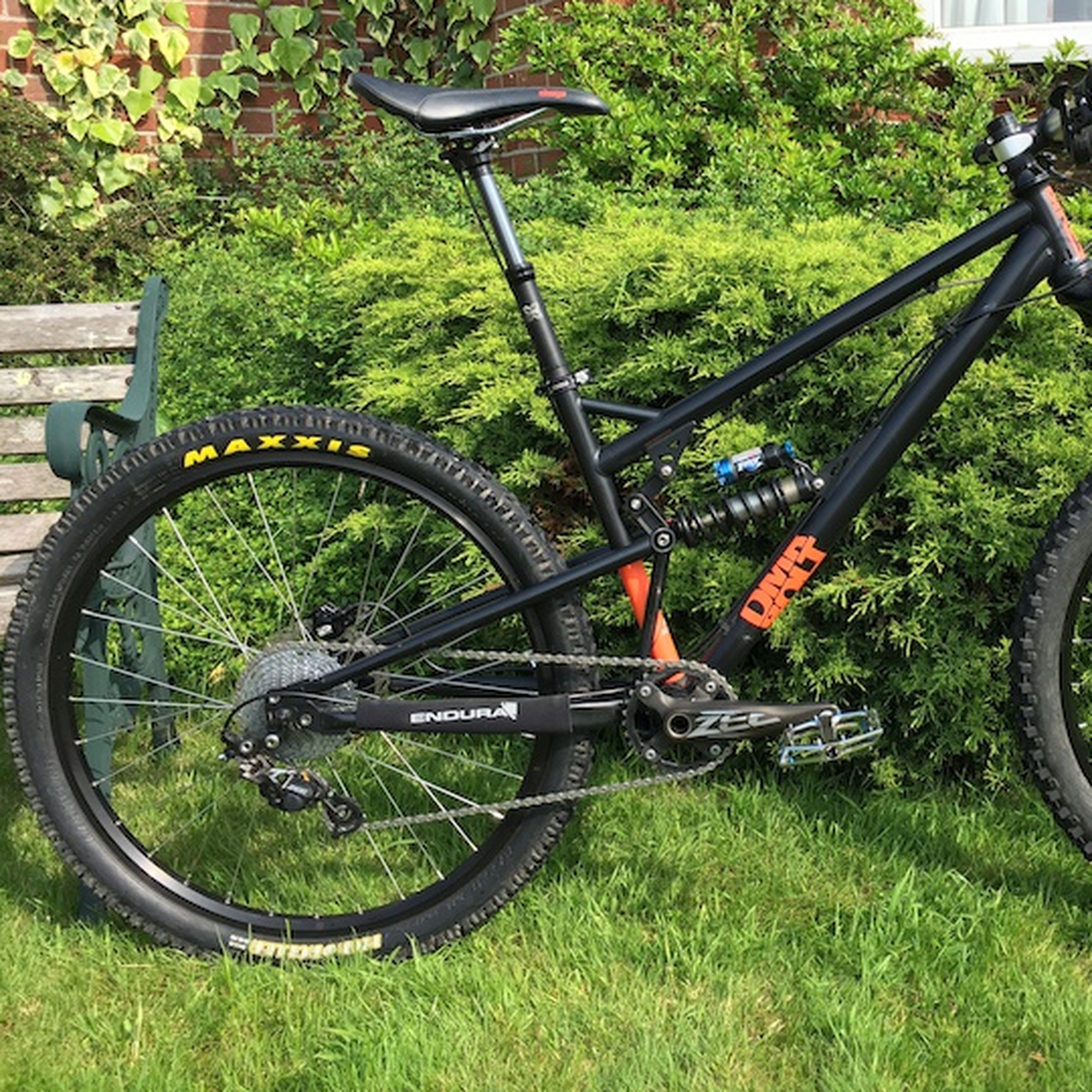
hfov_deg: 42.7
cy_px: 497
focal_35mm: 38
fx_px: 1356
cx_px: 801
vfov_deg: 43.8
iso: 32
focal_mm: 4.15
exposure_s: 1/898
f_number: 2.2
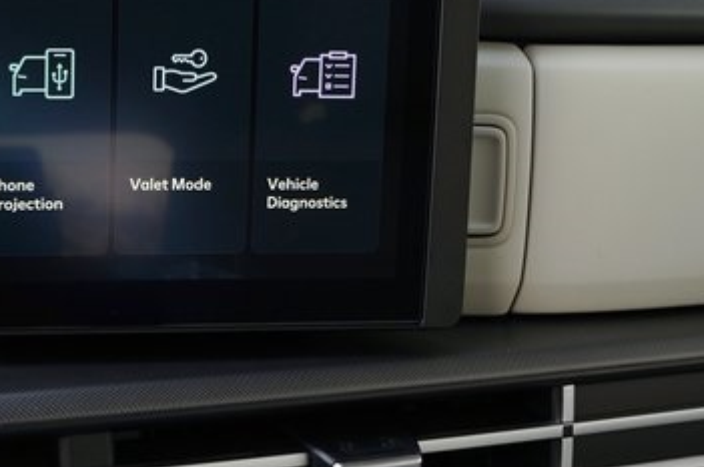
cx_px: -118
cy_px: 442
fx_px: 1367
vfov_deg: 19.0
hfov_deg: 26.1
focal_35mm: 70
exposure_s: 1/30
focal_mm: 24
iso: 250
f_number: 7.1
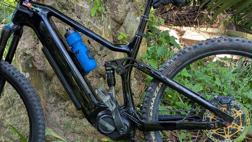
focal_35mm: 50
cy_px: 101
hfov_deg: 41.3
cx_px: 112
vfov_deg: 23.8
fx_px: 334
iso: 69
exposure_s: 1/171
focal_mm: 6.81
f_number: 1.85
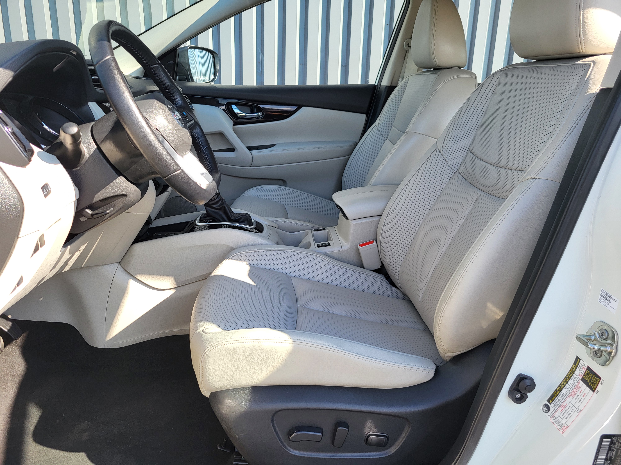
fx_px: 466
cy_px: 232
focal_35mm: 26
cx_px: 310
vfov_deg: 53.1
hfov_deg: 67.3
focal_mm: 5.4
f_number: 1.8
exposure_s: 1/391
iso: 40
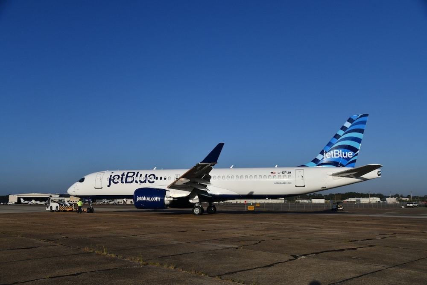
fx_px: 380
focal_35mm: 32
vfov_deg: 41.1
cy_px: 142
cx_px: 214
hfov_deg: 58.7
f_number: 5.6
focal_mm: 32
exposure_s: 1/5000
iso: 400
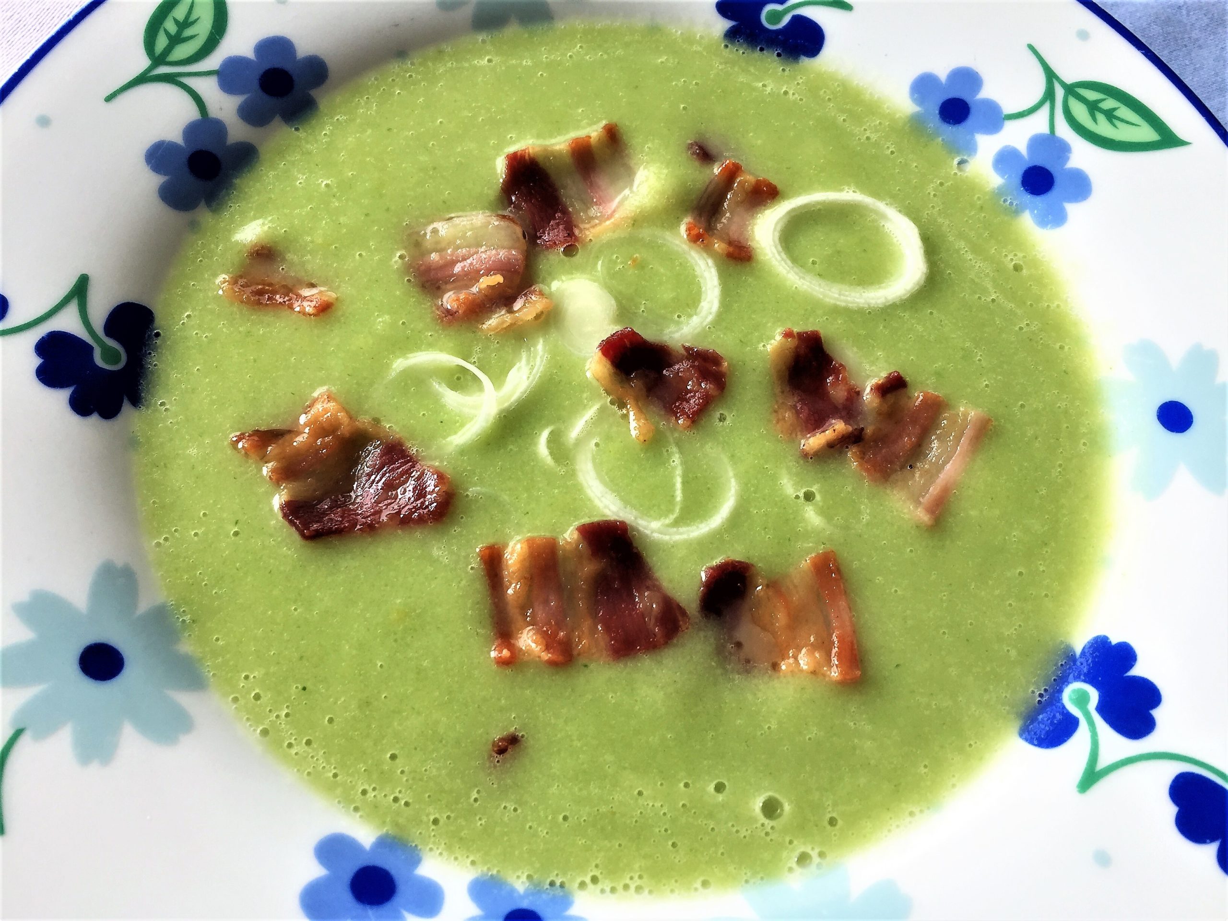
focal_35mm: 29
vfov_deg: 48.2
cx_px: 614
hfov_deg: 61.7
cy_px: 460
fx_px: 1029
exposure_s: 1/105
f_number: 2.2
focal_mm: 4.15
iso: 32
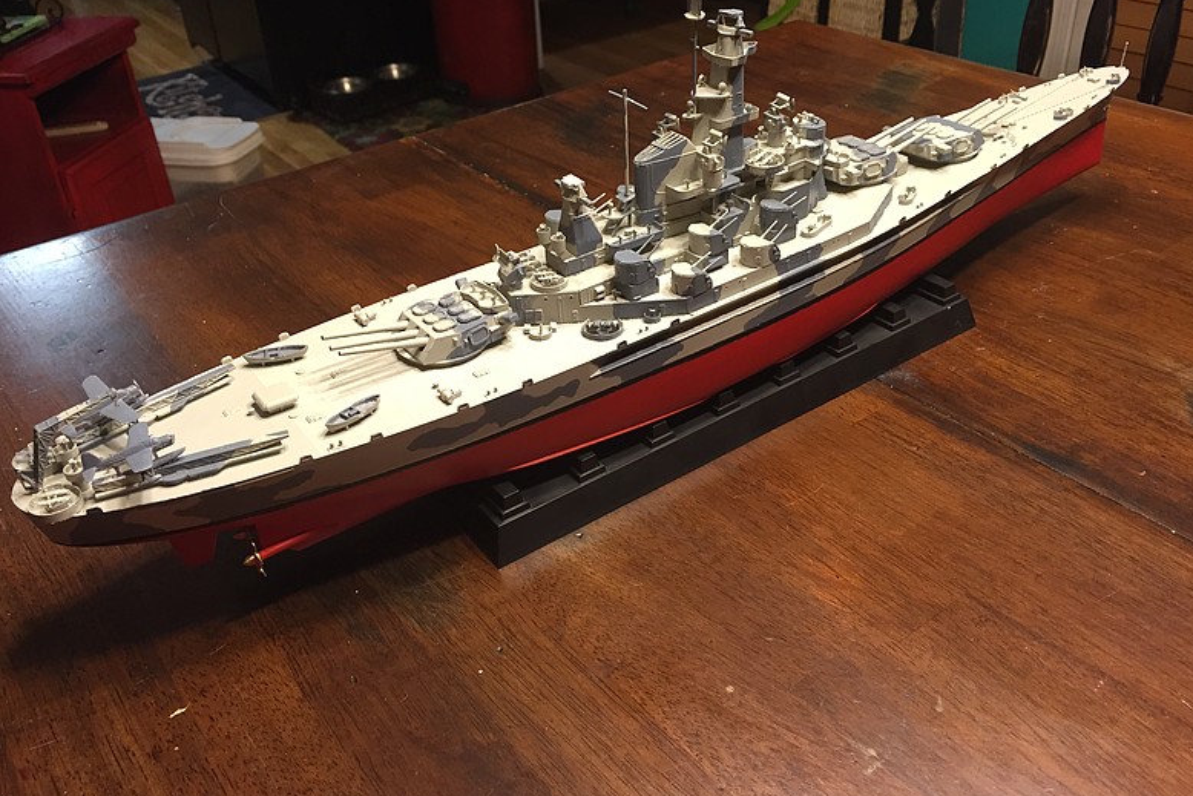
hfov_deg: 60.3
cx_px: 601
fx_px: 1027
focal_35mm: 31
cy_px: 393
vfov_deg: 42.3
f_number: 2.2
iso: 100
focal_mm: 4.15
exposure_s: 1/30
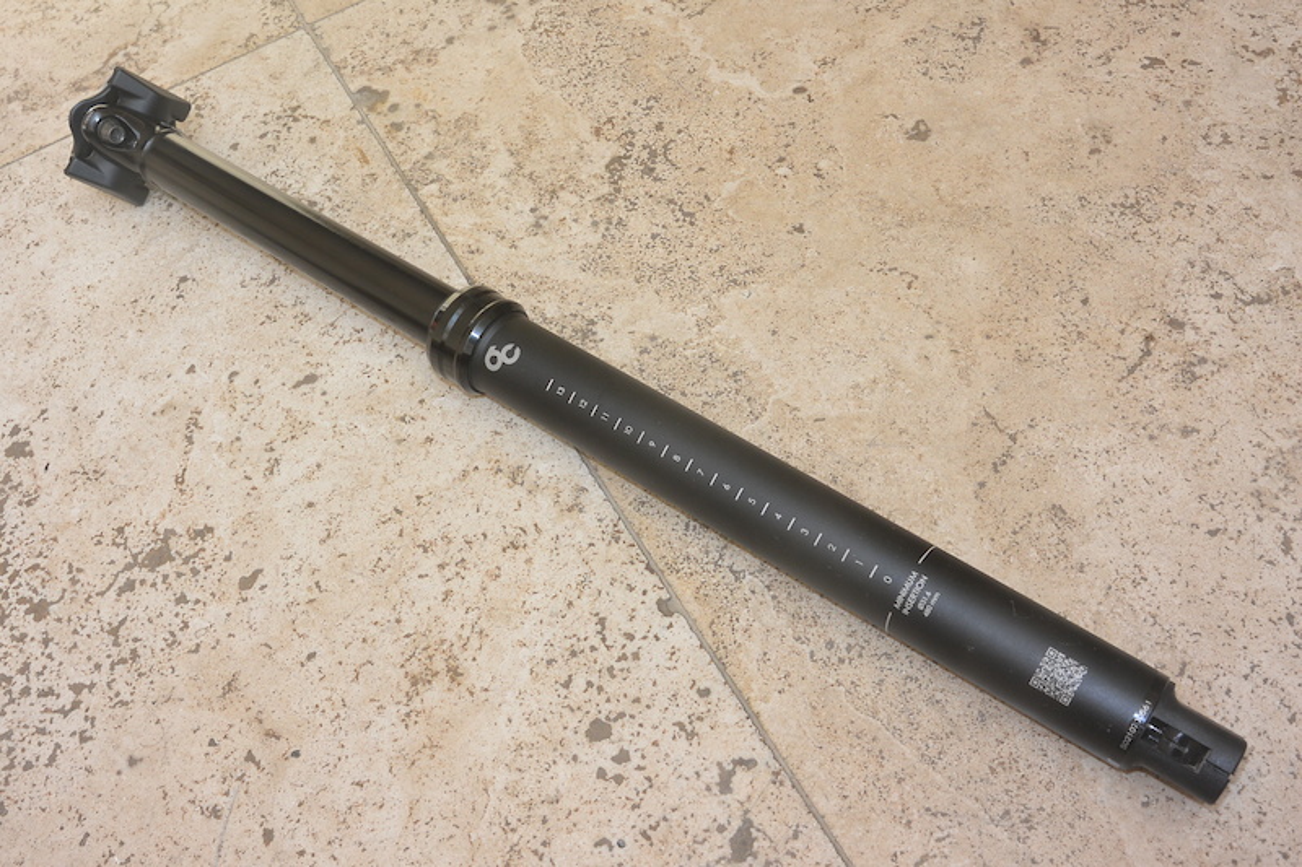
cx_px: 651
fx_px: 1265
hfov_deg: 54.4
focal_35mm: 35
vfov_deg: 37.8
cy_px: 434
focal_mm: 13
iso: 160
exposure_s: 1/60
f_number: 8
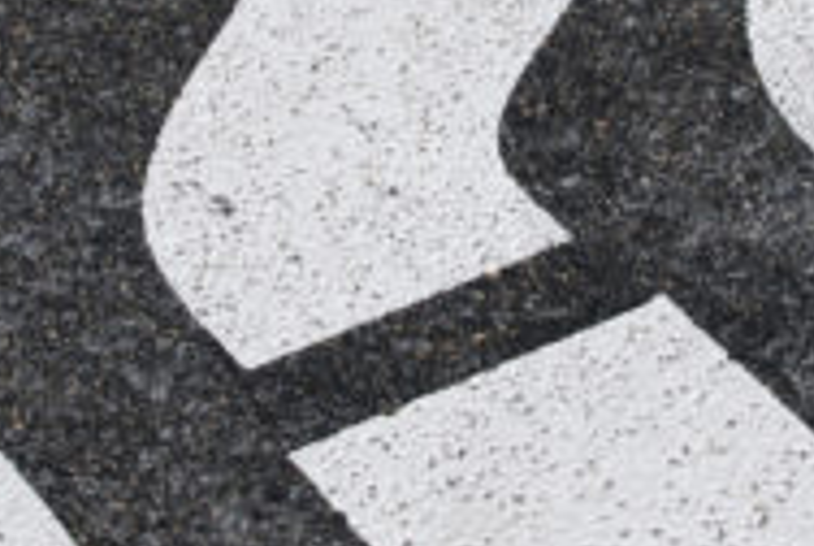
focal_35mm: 191
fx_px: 4325
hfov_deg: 10.7
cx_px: 314
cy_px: -74
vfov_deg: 7.2
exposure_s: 1/160
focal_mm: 34
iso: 100
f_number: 9
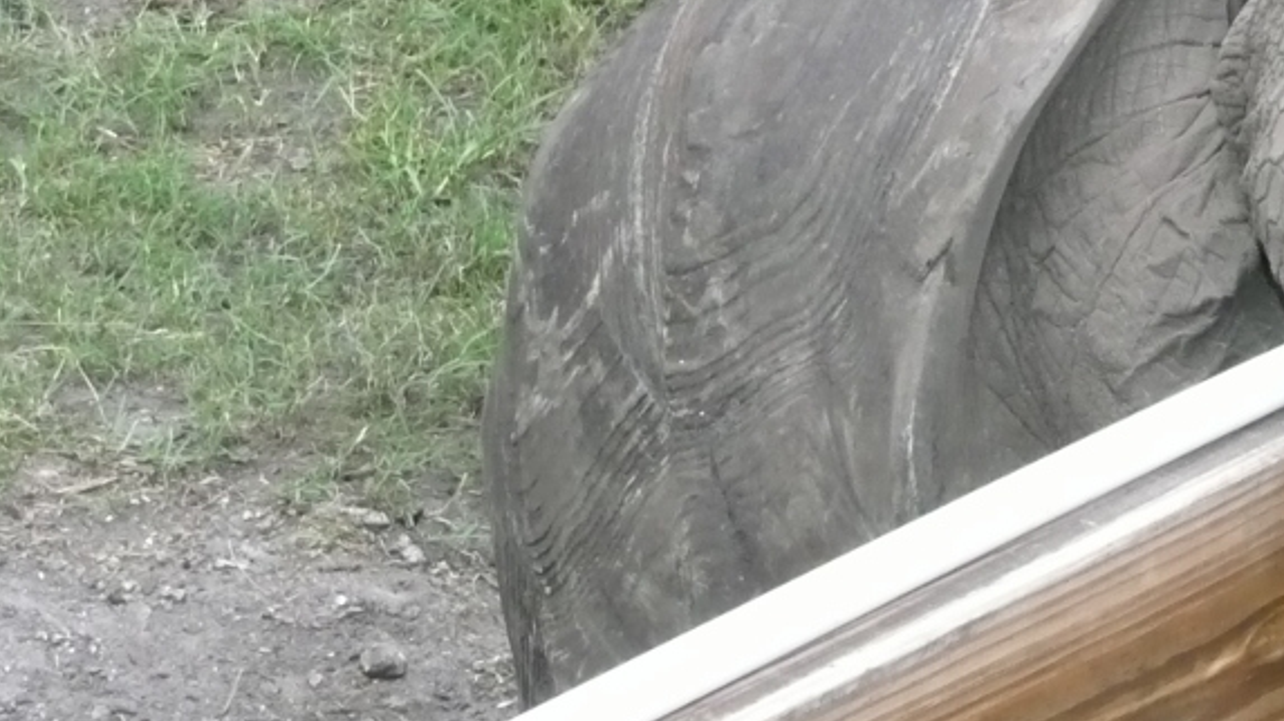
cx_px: 1237
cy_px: 45
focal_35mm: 151
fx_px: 5140
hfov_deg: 14.1
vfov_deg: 8.0
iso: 250
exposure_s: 1/30
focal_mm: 10.2
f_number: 4.5
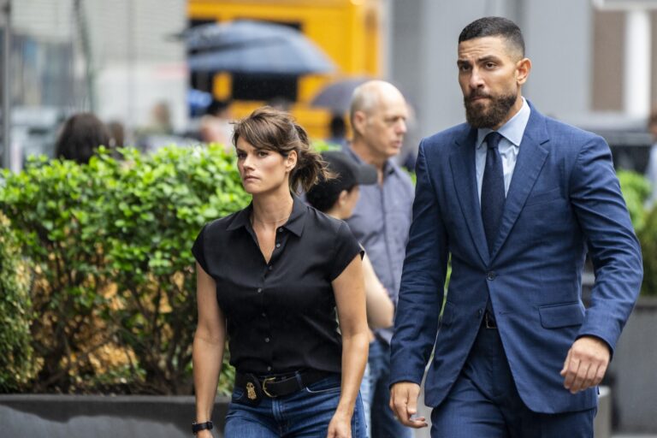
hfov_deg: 5.4
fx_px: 6971
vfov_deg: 3.6
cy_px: 219
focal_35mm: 382
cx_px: 328
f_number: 5.6
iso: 2500
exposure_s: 1/320
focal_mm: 382
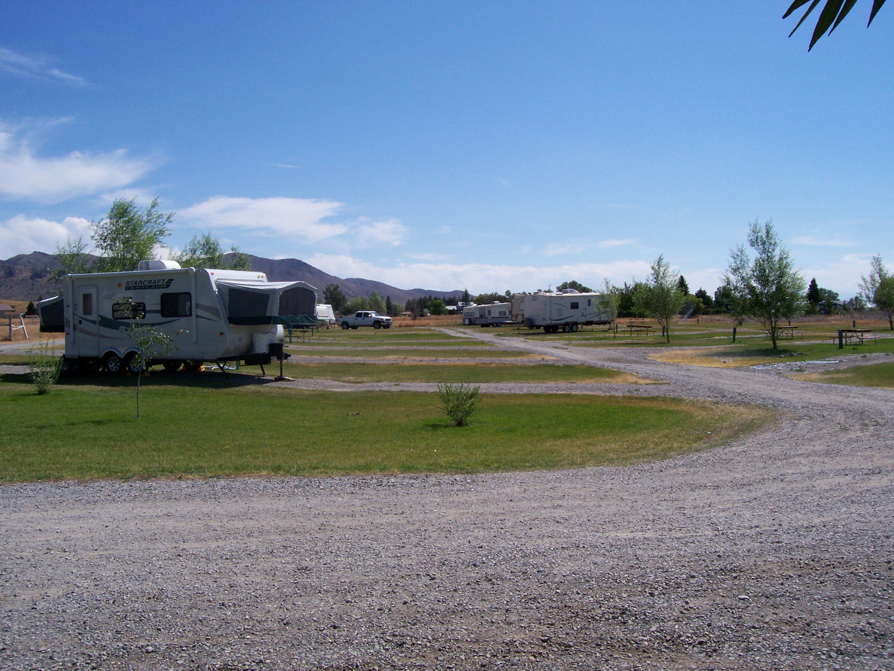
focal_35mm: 34
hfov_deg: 54.0
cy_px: 336
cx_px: 447
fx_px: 878
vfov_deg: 41.8
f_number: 5.1
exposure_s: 1/895
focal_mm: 5.6
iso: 80
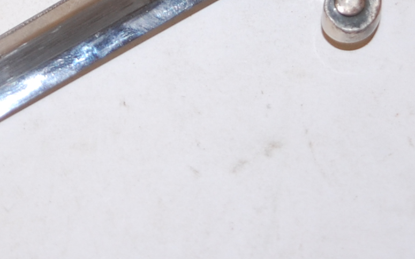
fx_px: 1809
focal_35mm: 160
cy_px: -96
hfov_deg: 13.1
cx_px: 117
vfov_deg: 8.1
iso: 400
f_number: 4.8
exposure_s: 1/60
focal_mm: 36
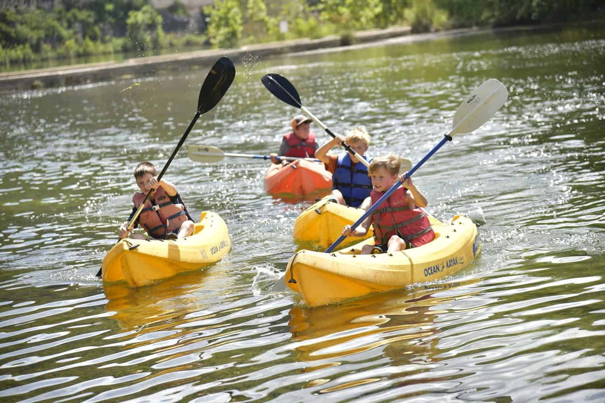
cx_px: 302
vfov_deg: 11.4
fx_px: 2017
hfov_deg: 17.1
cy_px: 202
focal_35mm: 120
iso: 140
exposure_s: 1/750
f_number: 4
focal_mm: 120
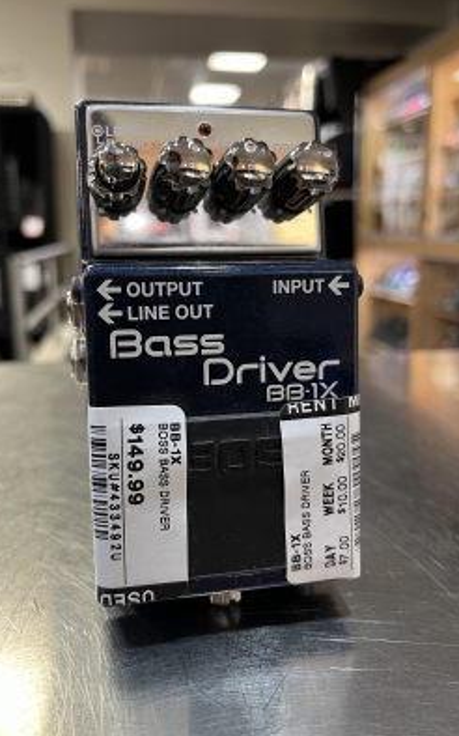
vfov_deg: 66.5
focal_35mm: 28
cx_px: 207
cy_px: 364
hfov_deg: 44.5
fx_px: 561
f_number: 1.6
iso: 100
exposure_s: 1/41
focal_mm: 5.1
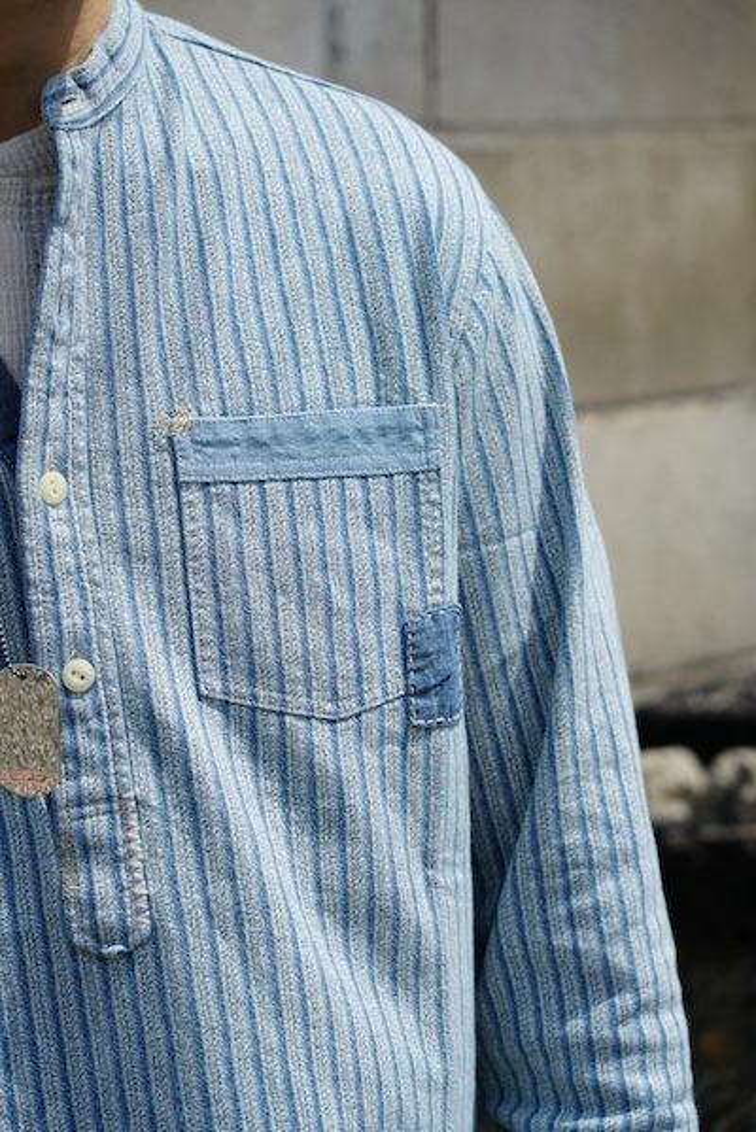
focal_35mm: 105
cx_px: 378
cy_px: 566
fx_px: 3303
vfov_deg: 19.4
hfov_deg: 13.1
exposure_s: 1/640
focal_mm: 105
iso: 100
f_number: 5
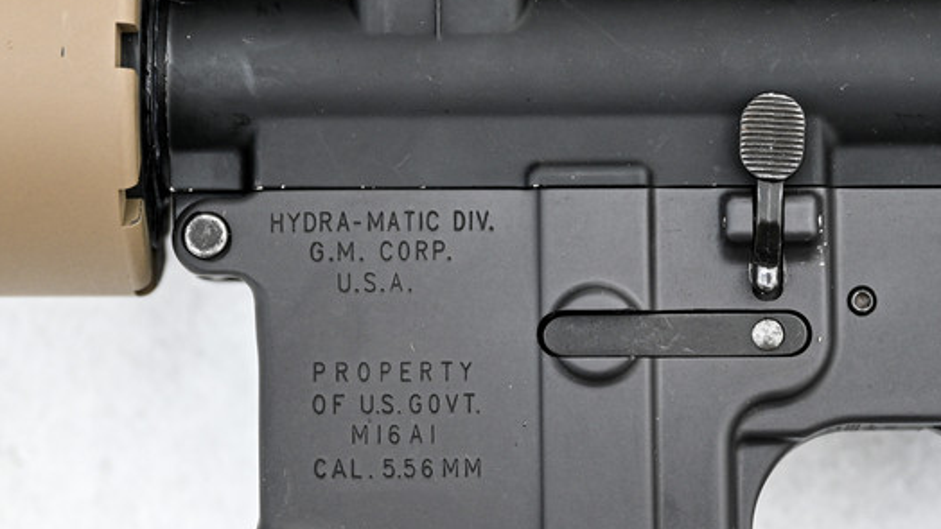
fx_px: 4193
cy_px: 246
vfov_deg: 7.2
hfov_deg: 12.8
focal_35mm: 168
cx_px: 474
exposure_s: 1/160
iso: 100
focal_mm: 70
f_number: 2.8
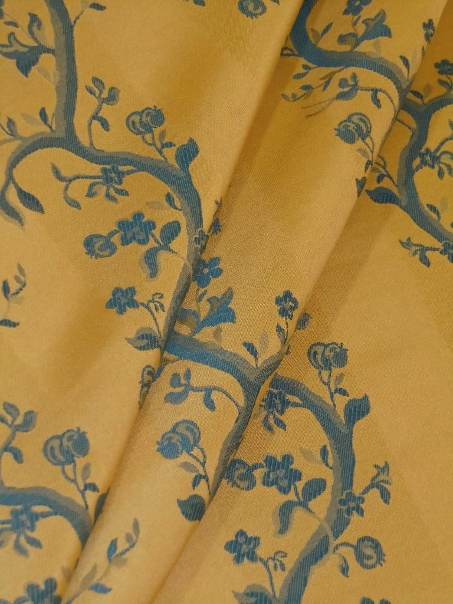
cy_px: 302
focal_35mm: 74
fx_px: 1291
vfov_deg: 26.3
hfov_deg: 19.9
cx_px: 226
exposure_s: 1/80
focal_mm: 13.2
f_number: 5.2
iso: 800
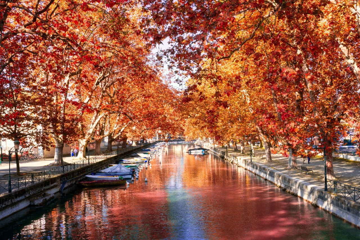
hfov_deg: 54.4
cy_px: 120
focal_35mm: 35
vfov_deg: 37.8
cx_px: 180
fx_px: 350
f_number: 10
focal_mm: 35
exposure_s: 1/80
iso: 100
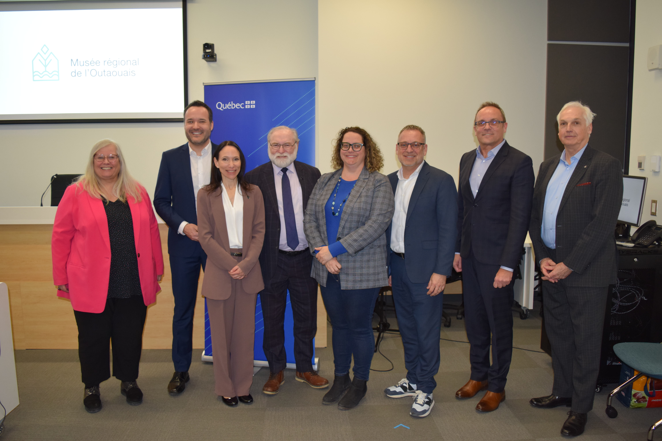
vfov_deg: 43.6
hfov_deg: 61.9
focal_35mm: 30
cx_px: 331
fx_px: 552
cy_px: 220
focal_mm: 20
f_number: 4.5
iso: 800
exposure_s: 1/80
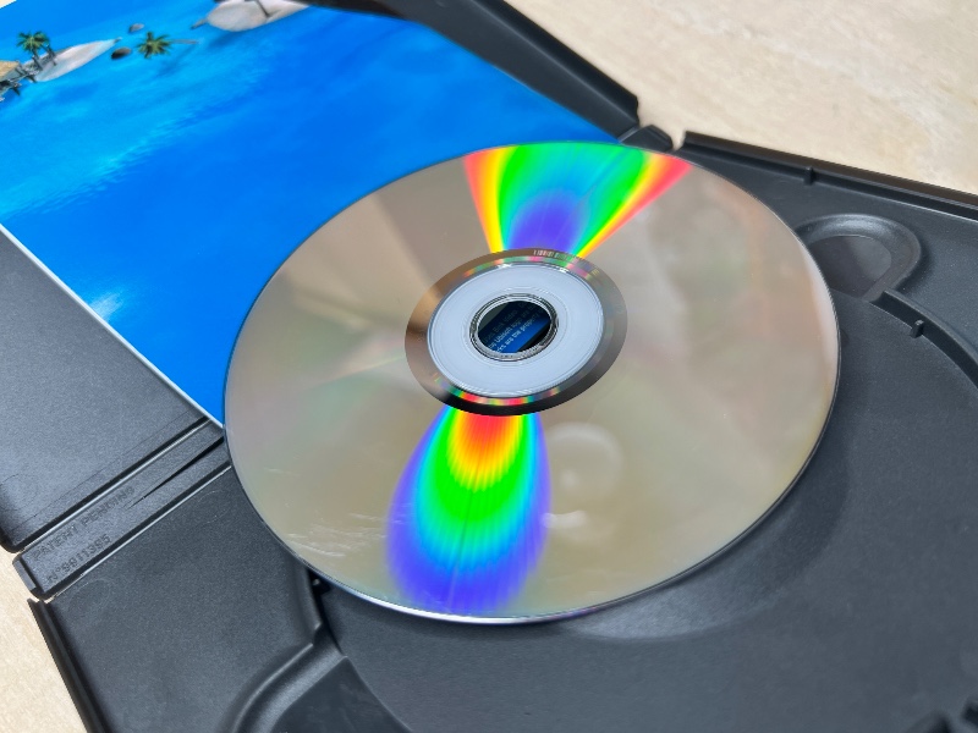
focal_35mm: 26
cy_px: 366
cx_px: 489
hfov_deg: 67.3
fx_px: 735
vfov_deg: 53.1
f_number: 1.5
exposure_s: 1/191
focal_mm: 5.7
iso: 40
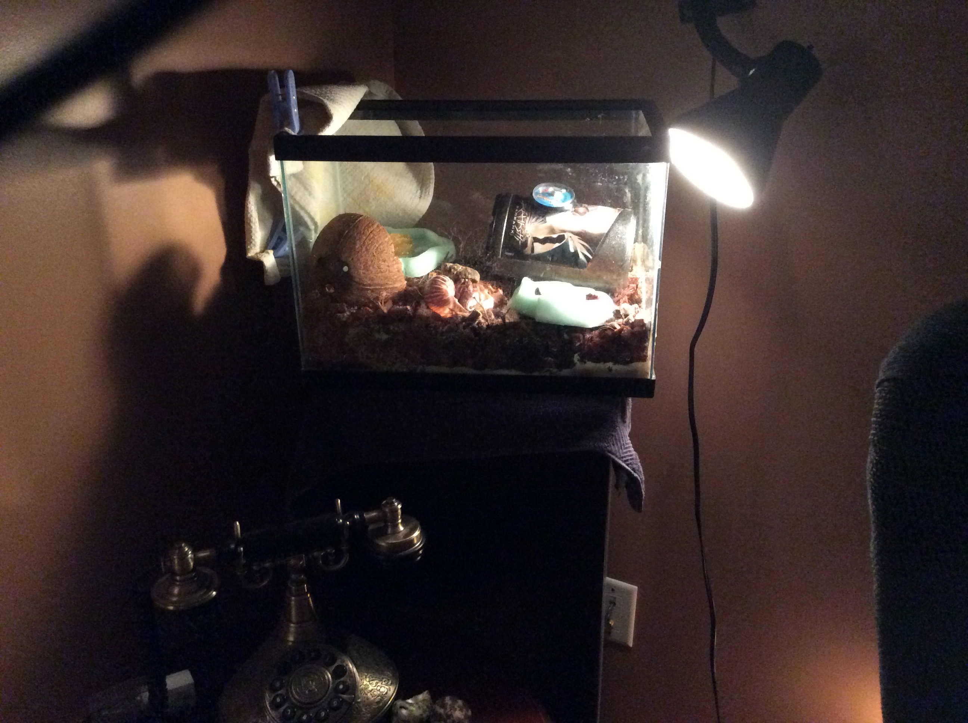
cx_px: 484
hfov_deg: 56.9
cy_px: 362
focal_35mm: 32
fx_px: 894
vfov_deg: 44.1
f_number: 2.4
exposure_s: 1/15
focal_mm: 3.3
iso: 500
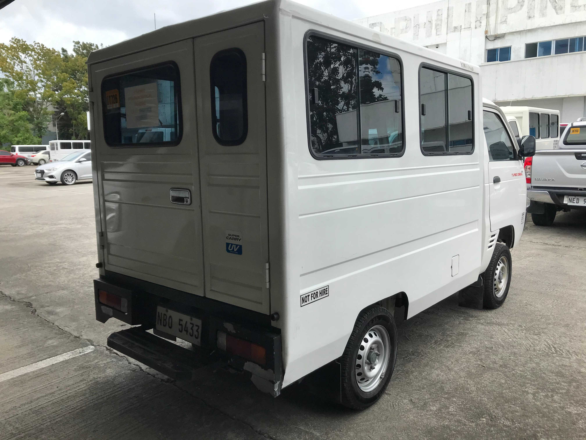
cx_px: 293
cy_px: 220
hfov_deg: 63.4
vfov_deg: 49.7
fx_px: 474
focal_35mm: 28
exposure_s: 1/1570
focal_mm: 3.99
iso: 20
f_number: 1.8
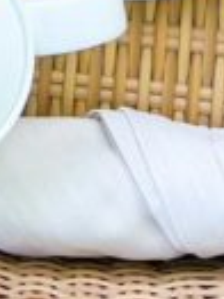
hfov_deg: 7.2
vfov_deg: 8.0
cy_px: -676
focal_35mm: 204
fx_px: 1763
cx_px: -48
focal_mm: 5.7
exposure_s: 1/1800
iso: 50
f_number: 1.5
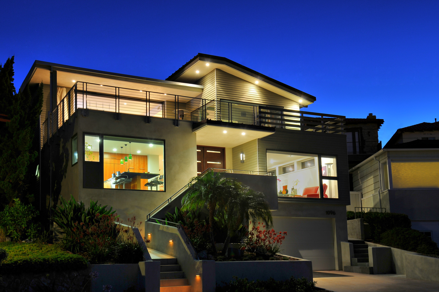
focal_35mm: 45
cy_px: 146
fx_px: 548
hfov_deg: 43.7
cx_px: 220
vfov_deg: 29.8
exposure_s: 10
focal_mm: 30
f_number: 10
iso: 200
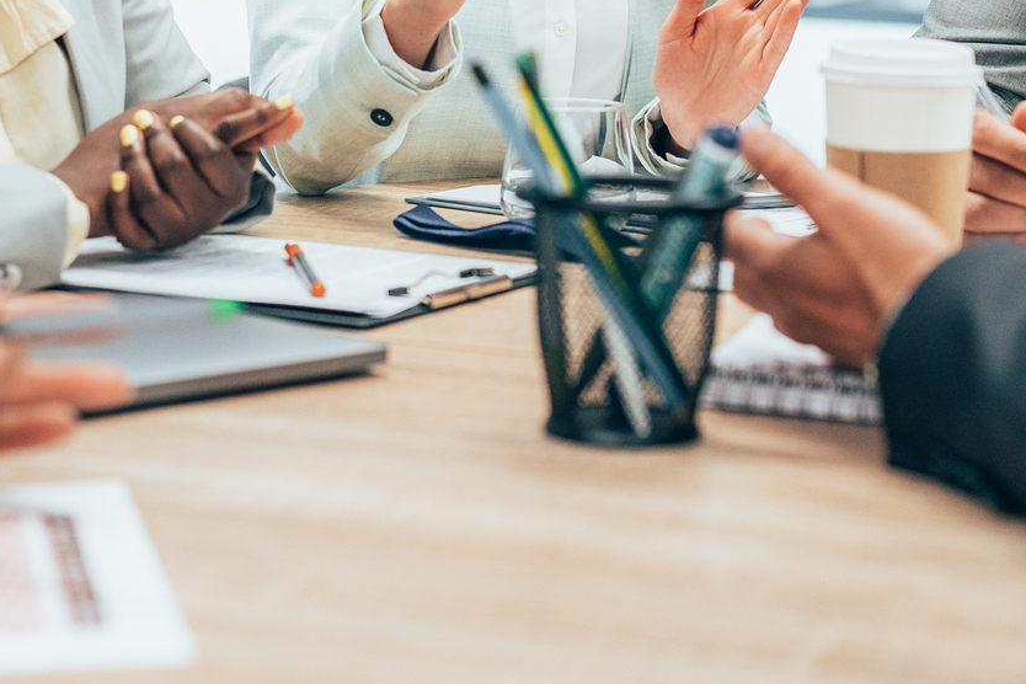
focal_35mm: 89
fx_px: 2536
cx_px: 520
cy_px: -132
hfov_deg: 22.9
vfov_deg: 14.9
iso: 1250
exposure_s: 1/500
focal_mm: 35
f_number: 2.2
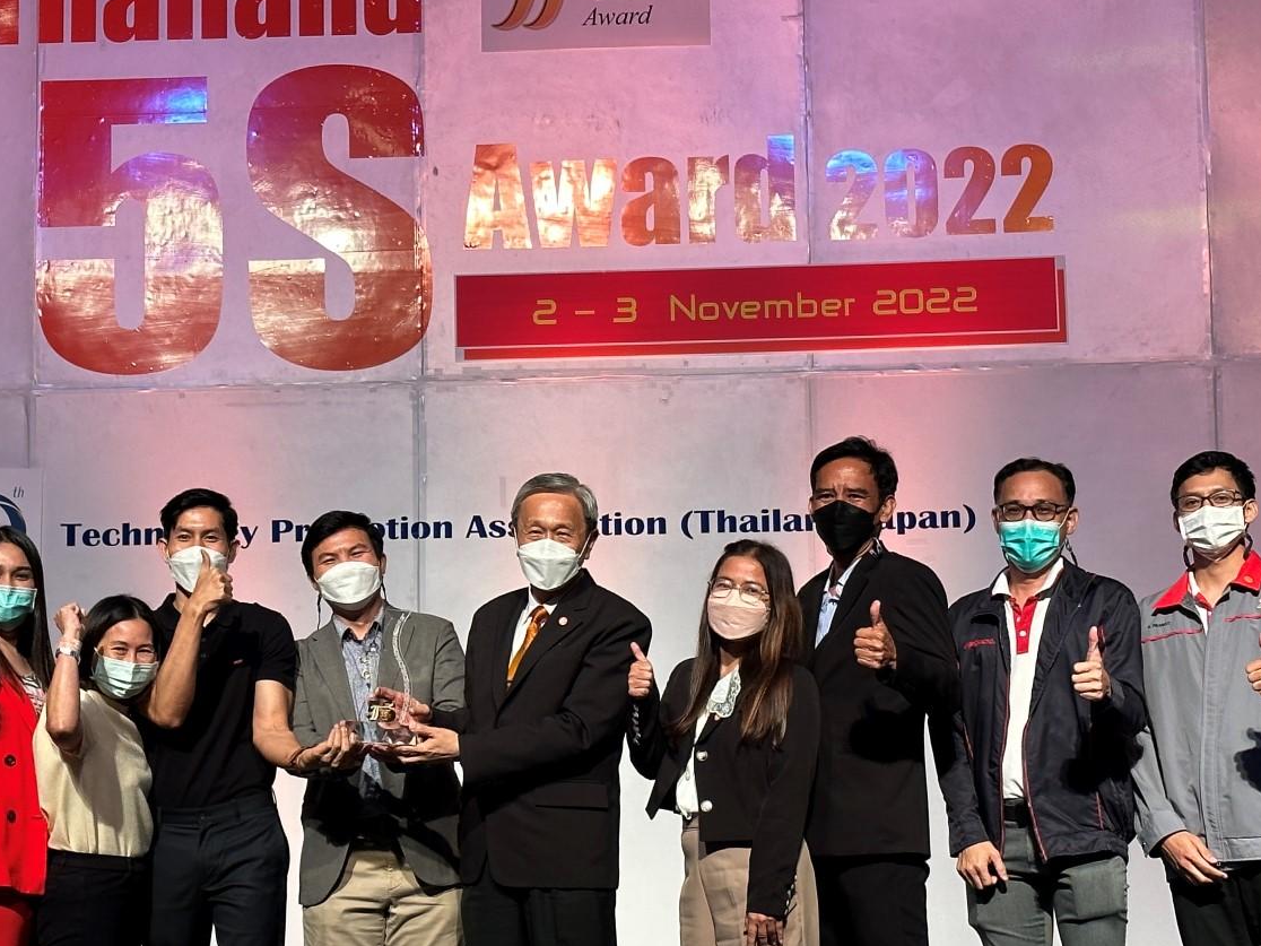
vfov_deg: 17.2
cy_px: 558
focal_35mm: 86
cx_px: 490
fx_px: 3133
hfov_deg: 22.7
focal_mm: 6.86
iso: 64
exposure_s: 1/119
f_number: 1.78
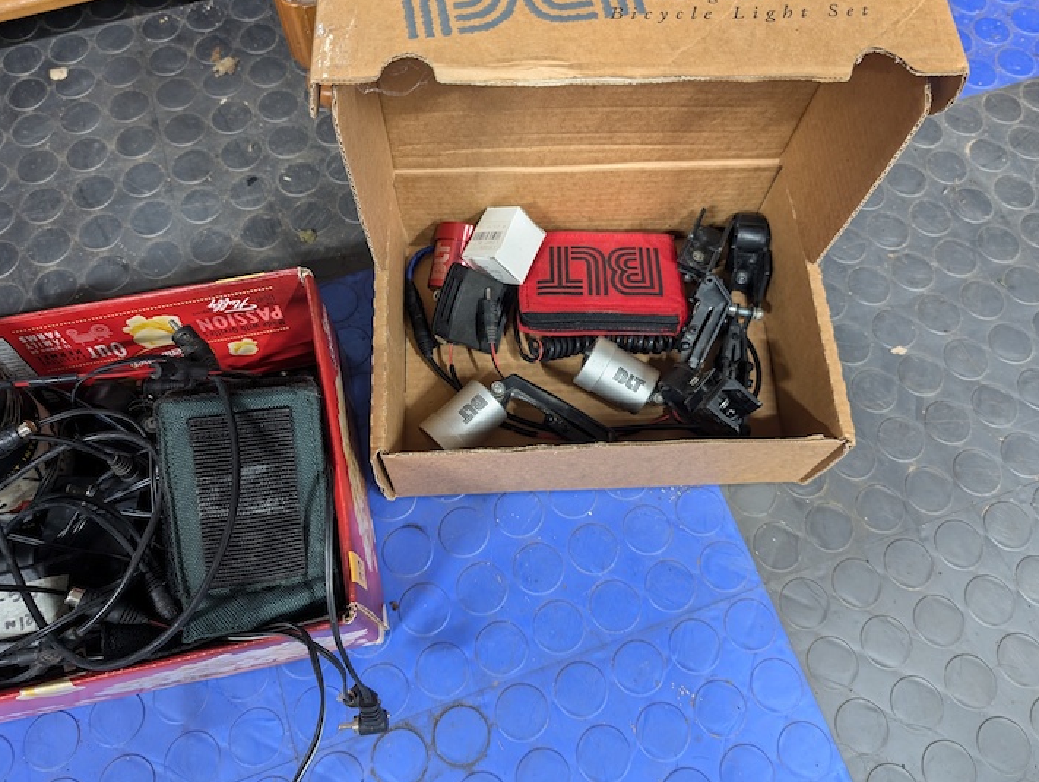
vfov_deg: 51.4
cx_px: 533
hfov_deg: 65.3
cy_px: 349
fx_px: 811
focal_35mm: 27
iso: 229
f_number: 1.68
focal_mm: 6.9
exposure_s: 1/24
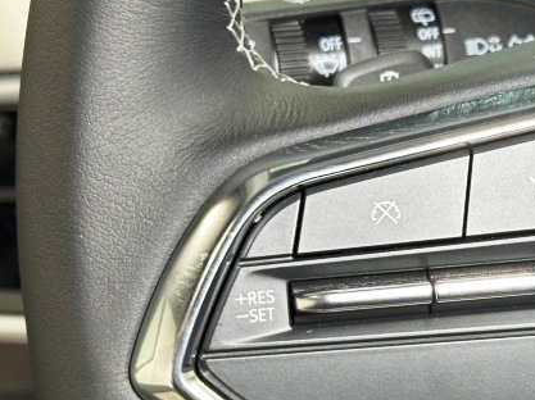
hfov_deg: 16.5
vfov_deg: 12.5
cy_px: 258
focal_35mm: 118
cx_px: 491
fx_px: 1822
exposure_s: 1/40
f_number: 1.78
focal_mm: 6.86
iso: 400
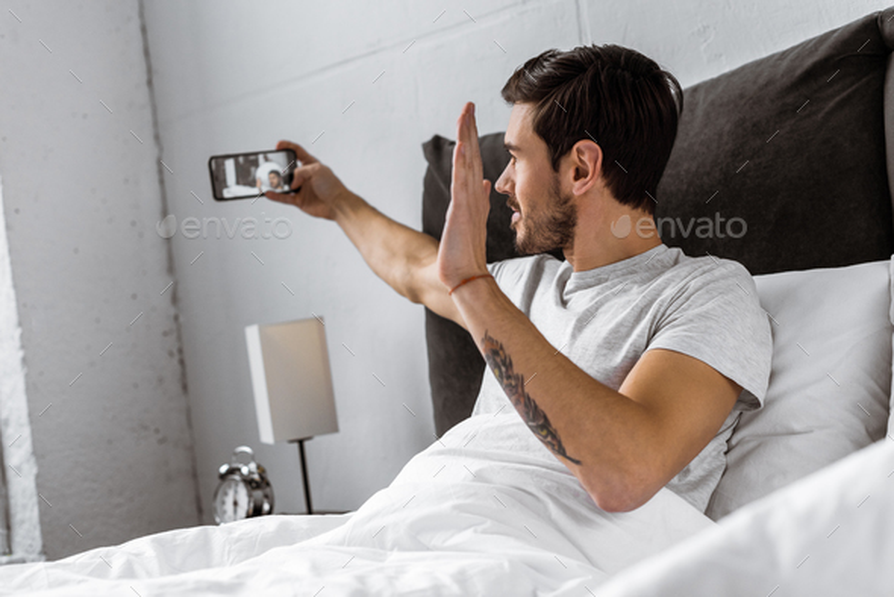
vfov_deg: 27.0
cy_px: 298
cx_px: 447
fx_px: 1242
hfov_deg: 39.6
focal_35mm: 50
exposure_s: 1/160
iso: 400
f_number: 3.2
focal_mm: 50
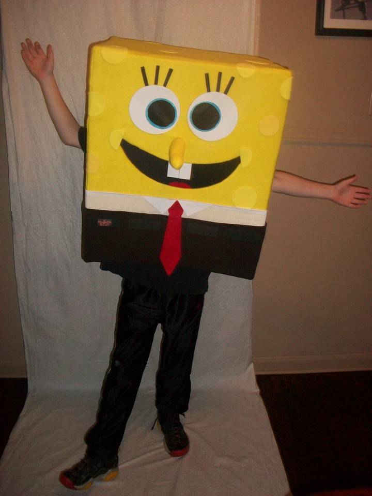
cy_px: 248
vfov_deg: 56.8
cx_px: 186
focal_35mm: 32
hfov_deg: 44.2
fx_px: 459
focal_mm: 5.7
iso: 160
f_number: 2.9
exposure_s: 1/30
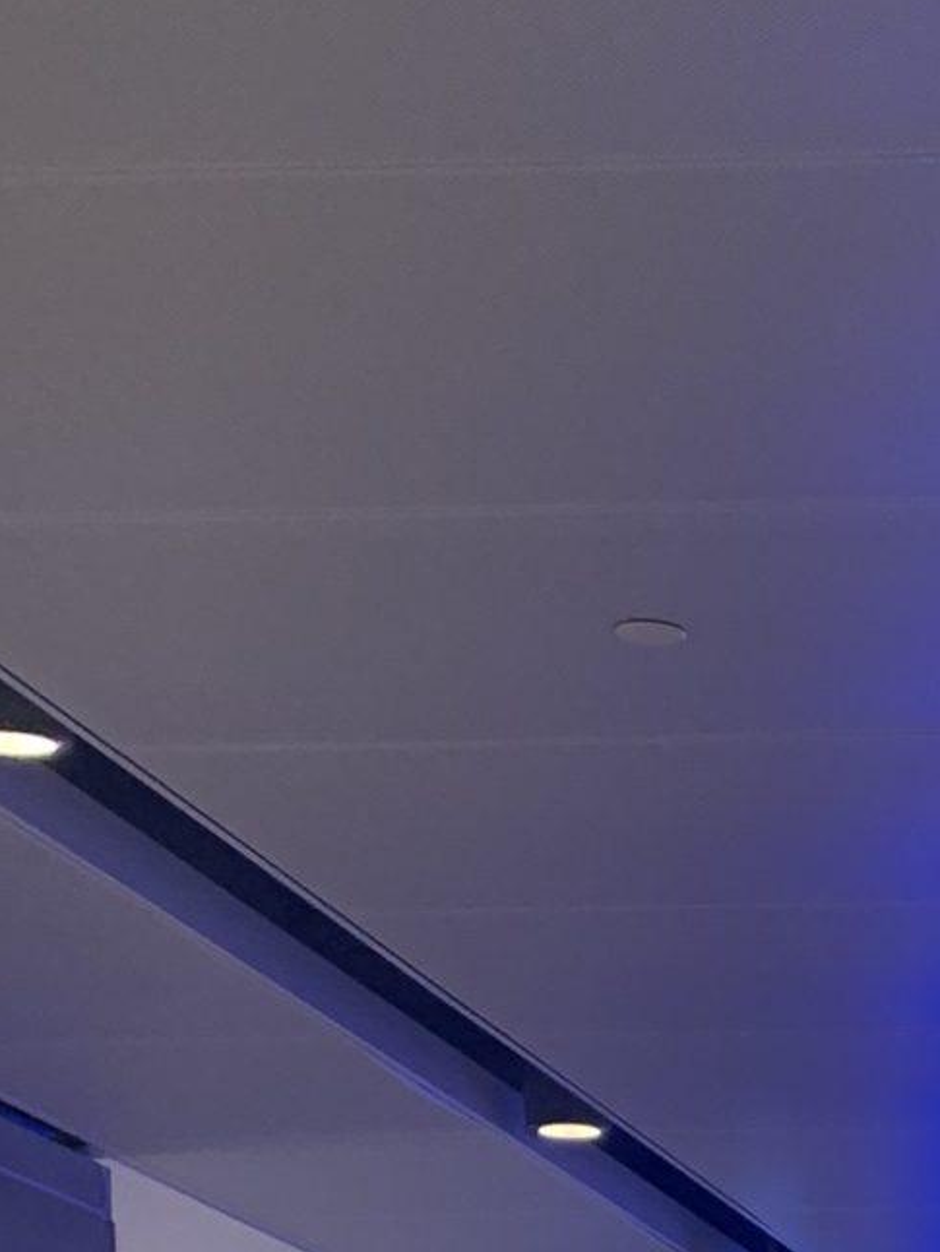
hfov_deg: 13.1
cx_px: 1655
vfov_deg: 16.8
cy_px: 2029
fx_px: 3727
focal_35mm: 103
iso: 100
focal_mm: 4.25
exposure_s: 1/62
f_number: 1.8
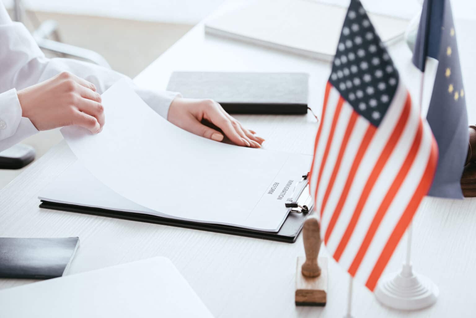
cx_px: 238
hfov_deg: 20.8
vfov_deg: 14.0
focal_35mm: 98
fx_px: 1296
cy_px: 159
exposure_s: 1/200
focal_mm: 98
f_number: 5.6
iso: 125
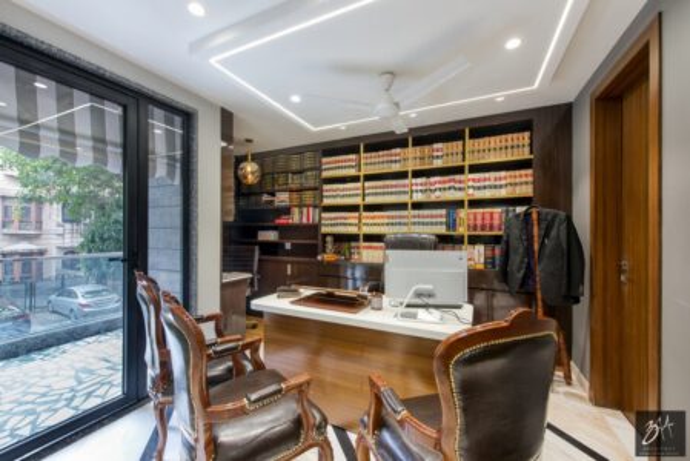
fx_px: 268
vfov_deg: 81.3
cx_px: 345
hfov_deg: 104.2
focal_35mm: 14
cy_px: 230
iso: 100
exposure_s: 1/1.67
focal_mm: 14
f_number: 11
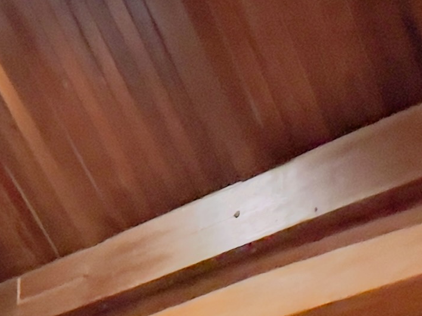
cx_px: 207
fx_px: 902
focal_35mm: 74
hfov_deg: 26.3
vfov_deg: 14.5
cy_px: 716
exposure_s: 1/33
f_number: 2.4
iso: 1000
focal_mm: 1.54
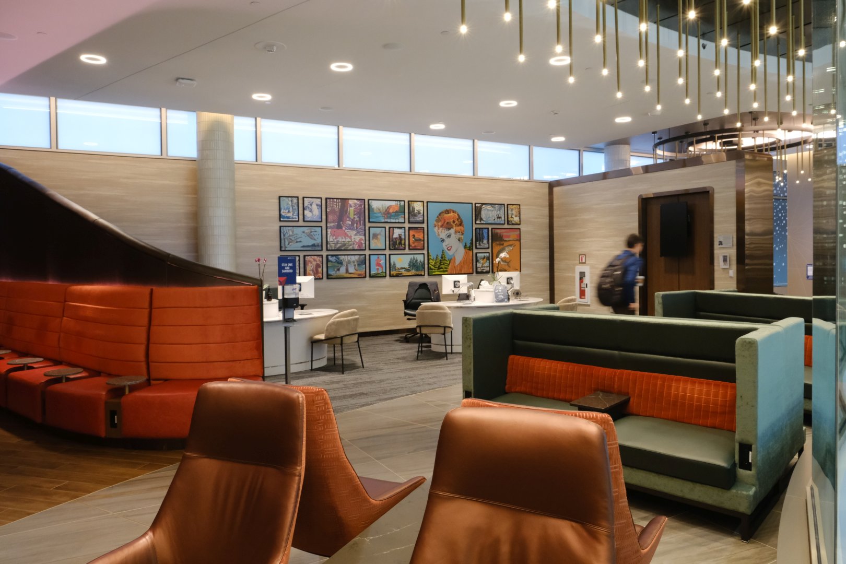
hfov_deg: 73.7
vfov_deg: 53.1
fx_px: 564
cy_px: 282
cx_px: 423
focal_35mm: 24
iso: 3200
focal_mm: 16
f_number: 10
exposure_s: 1/12
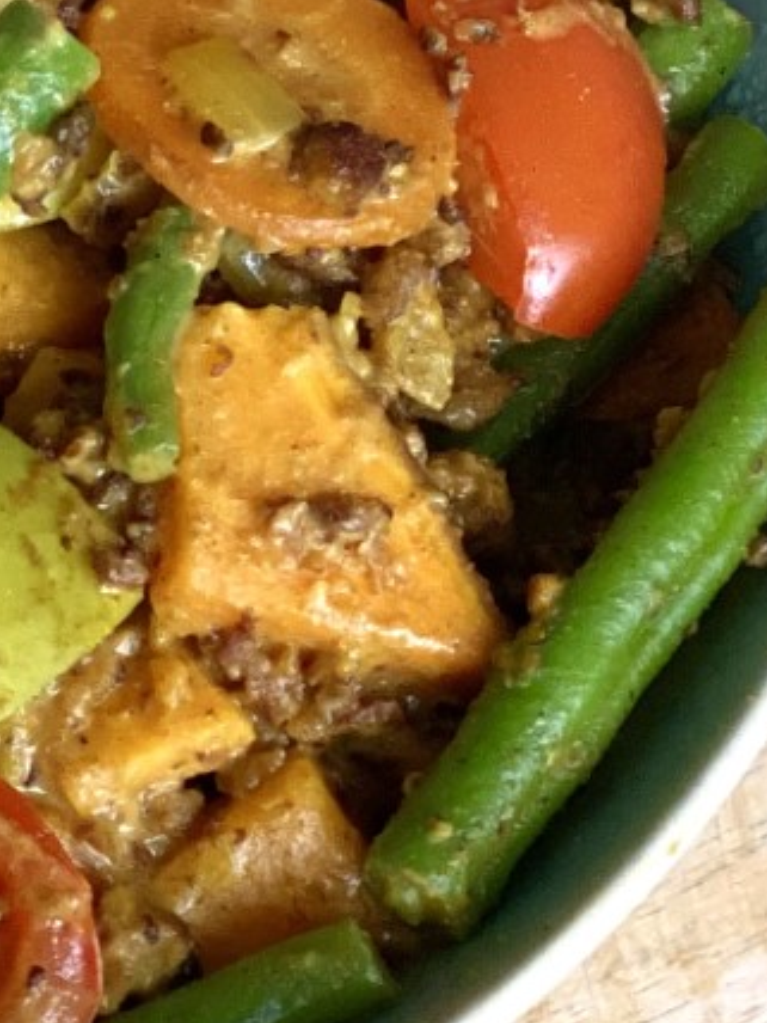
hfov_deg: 6.3
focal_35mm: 233
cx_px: -554
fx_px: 6884
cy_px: -120
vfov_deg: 8.4
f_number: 2
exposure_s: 1/100
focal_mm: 6
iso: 200
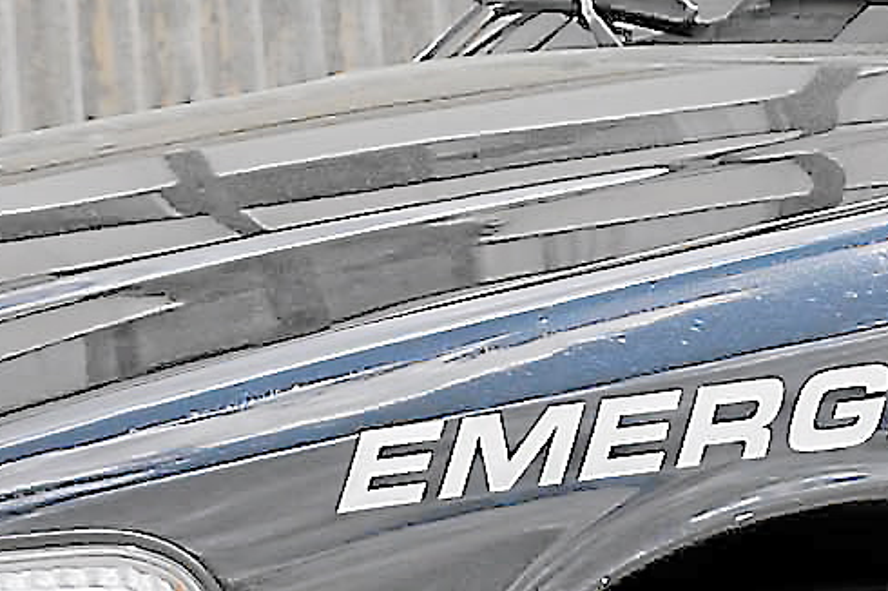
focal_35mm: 387
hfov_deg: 5.3
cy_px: 433
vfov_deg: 3.5
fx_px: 9539
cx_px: 552
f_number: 9
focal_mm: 70
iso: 800
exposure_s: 1/1250
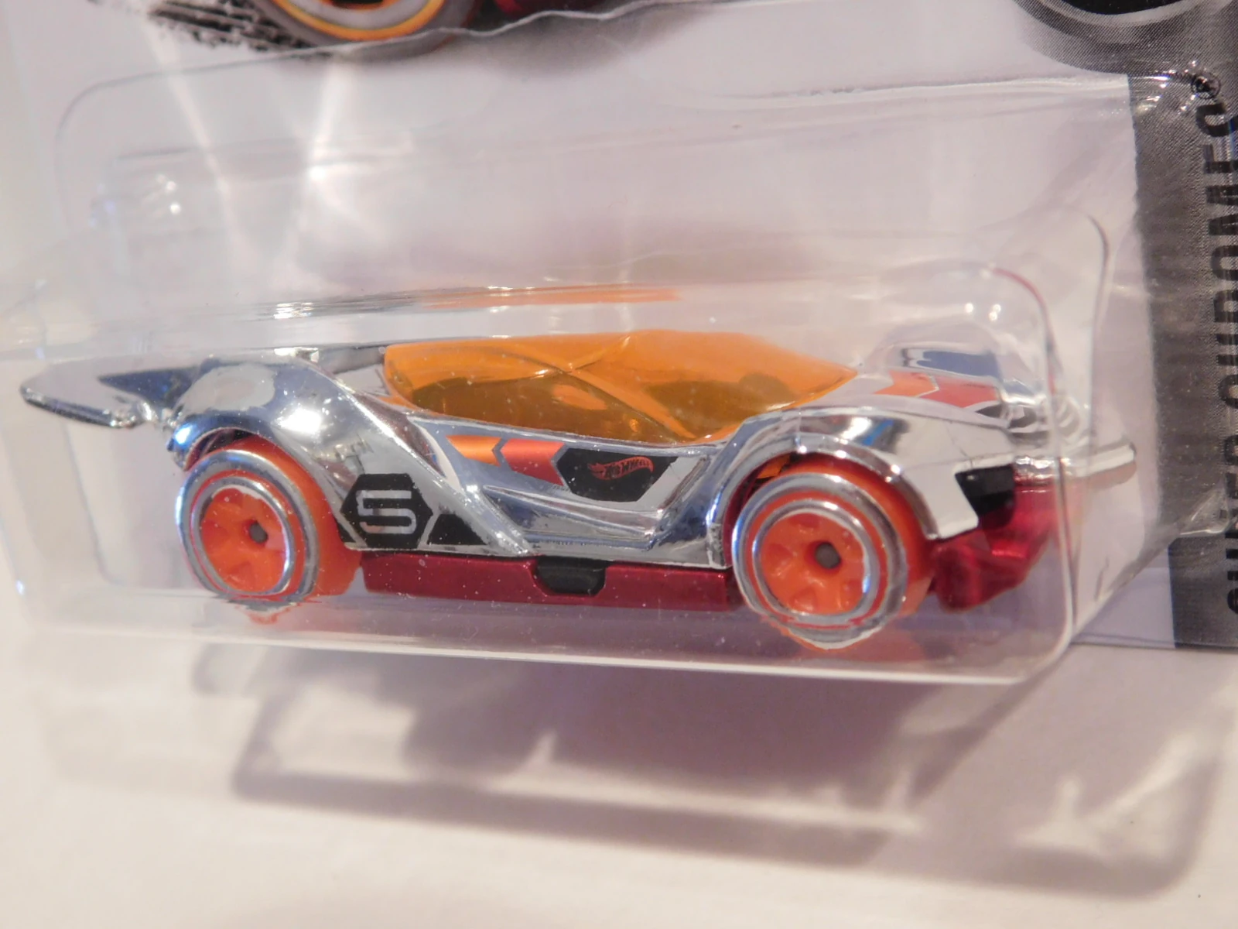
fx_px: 1824
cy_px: 464
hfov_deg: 37.5
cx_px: 619
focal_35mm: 51
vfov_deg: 28.6
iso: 400
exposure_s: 1/13
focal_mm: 9
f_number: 3.8
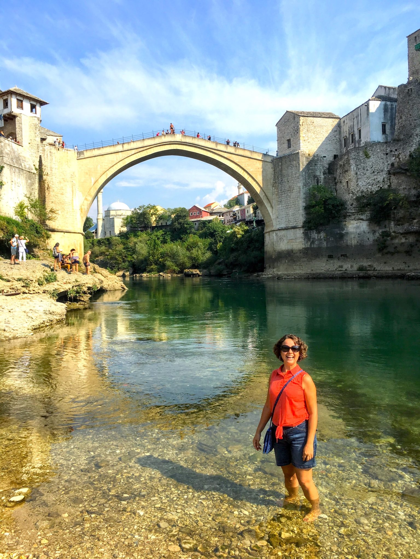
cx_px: 210
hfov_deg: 48.2
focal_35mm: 29
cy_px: 280
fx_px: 469
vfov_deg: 61.7
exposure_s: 1/1326
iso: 25
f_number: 2.2
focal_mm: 4.15
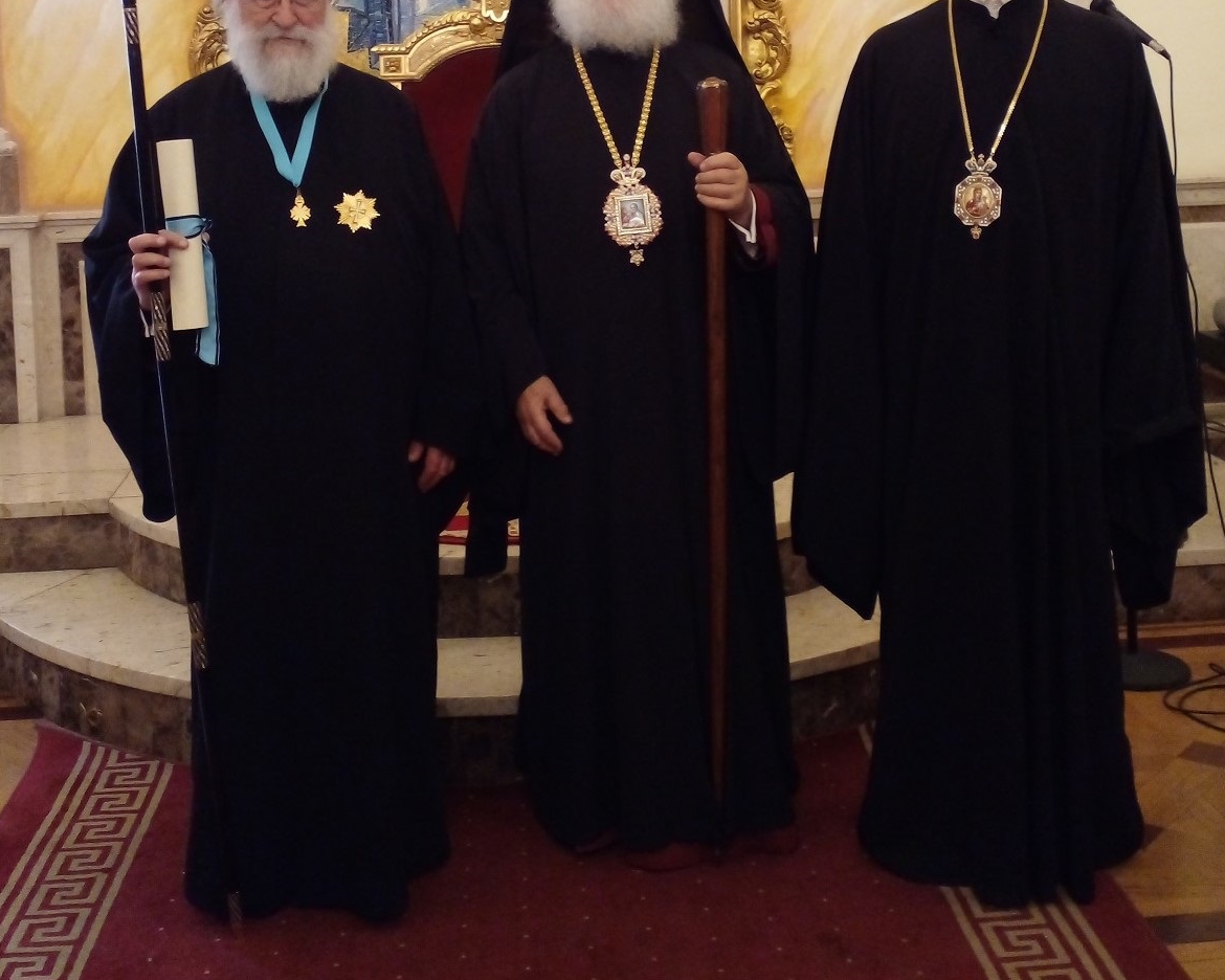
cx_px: 622
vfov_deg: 39.1
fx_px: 1305
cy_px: 161
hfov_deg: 50.3
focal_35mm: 36
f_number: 1.9
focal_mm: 3.6
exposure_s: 1/25
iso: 250
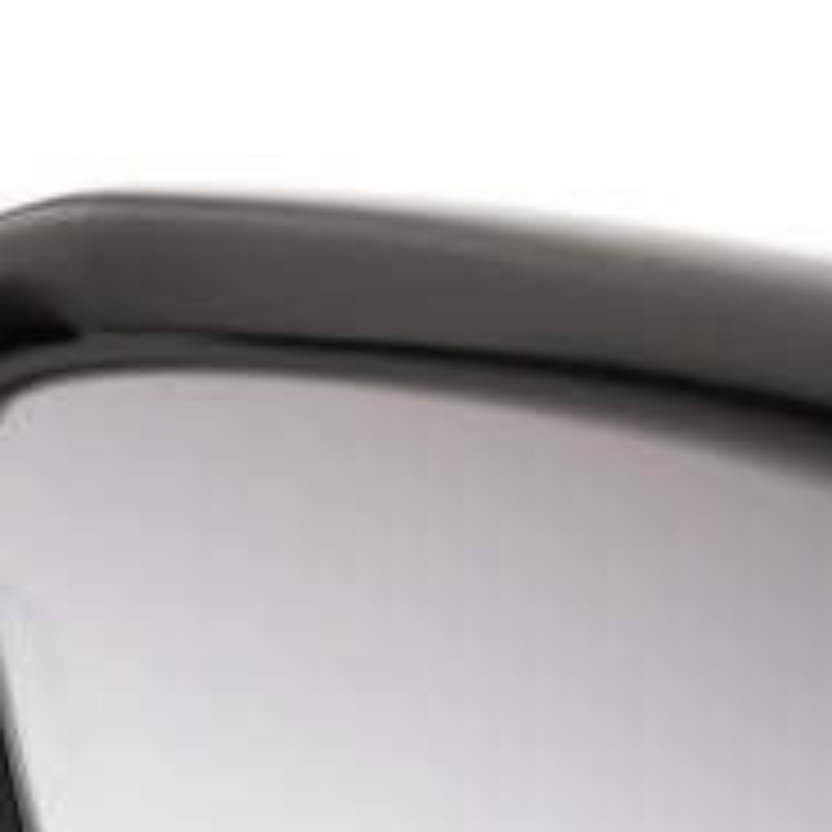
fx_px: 3997
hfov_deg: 11.3
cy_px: 715
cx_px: -508
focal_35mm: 147
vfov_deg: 11.8
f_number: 3.2
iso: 100
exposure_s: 1/80
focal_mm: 50
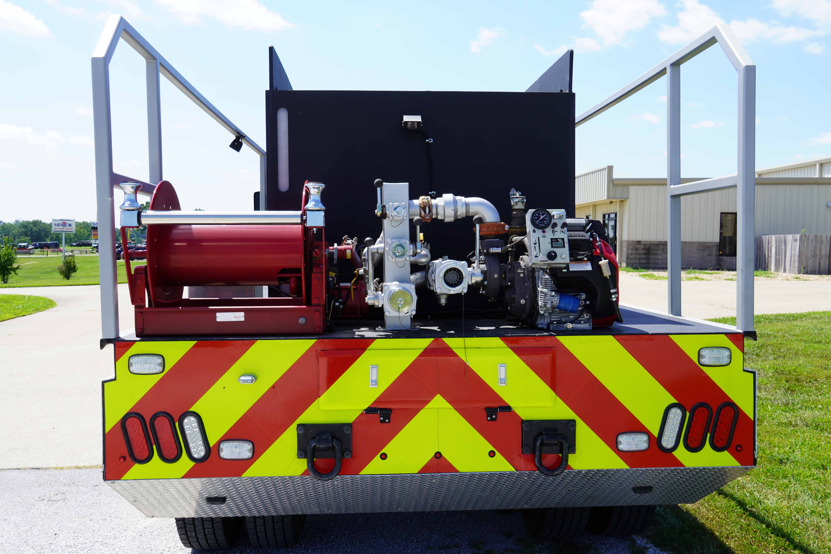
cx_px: 416
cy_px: 277
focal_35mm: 33
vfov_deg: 40.0
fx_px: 762
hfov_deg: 57.2
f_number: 9
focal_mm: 22
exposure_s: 1/125
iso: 100
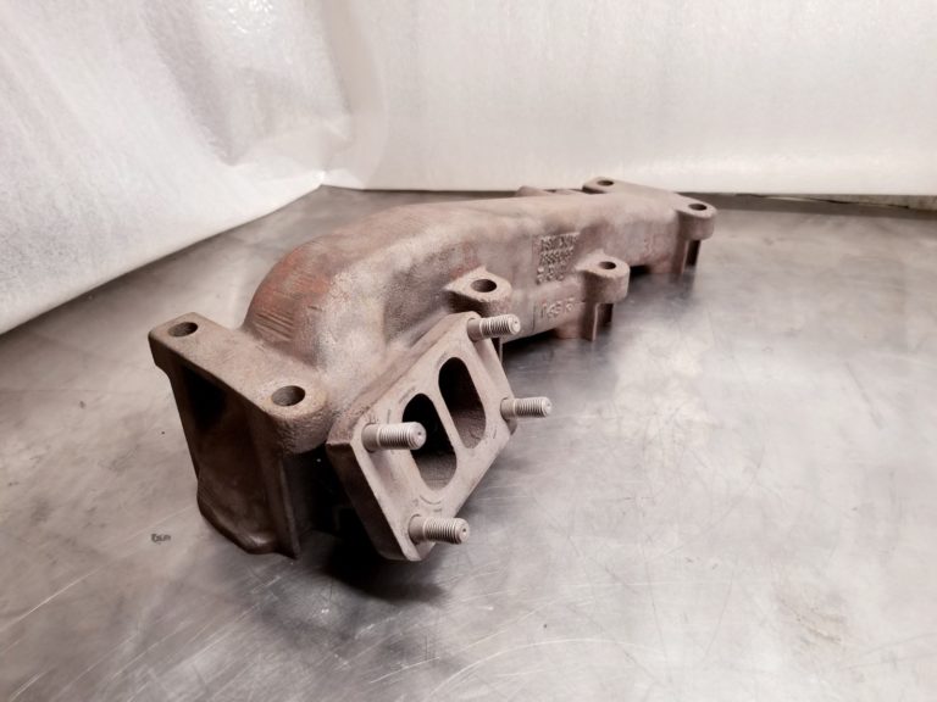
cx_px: 468
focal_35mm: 26
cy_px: 351
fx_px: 704
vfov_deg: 53.1
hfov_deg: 67.3
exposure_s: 1/30
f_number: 1.7
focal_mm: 4.3
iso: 200
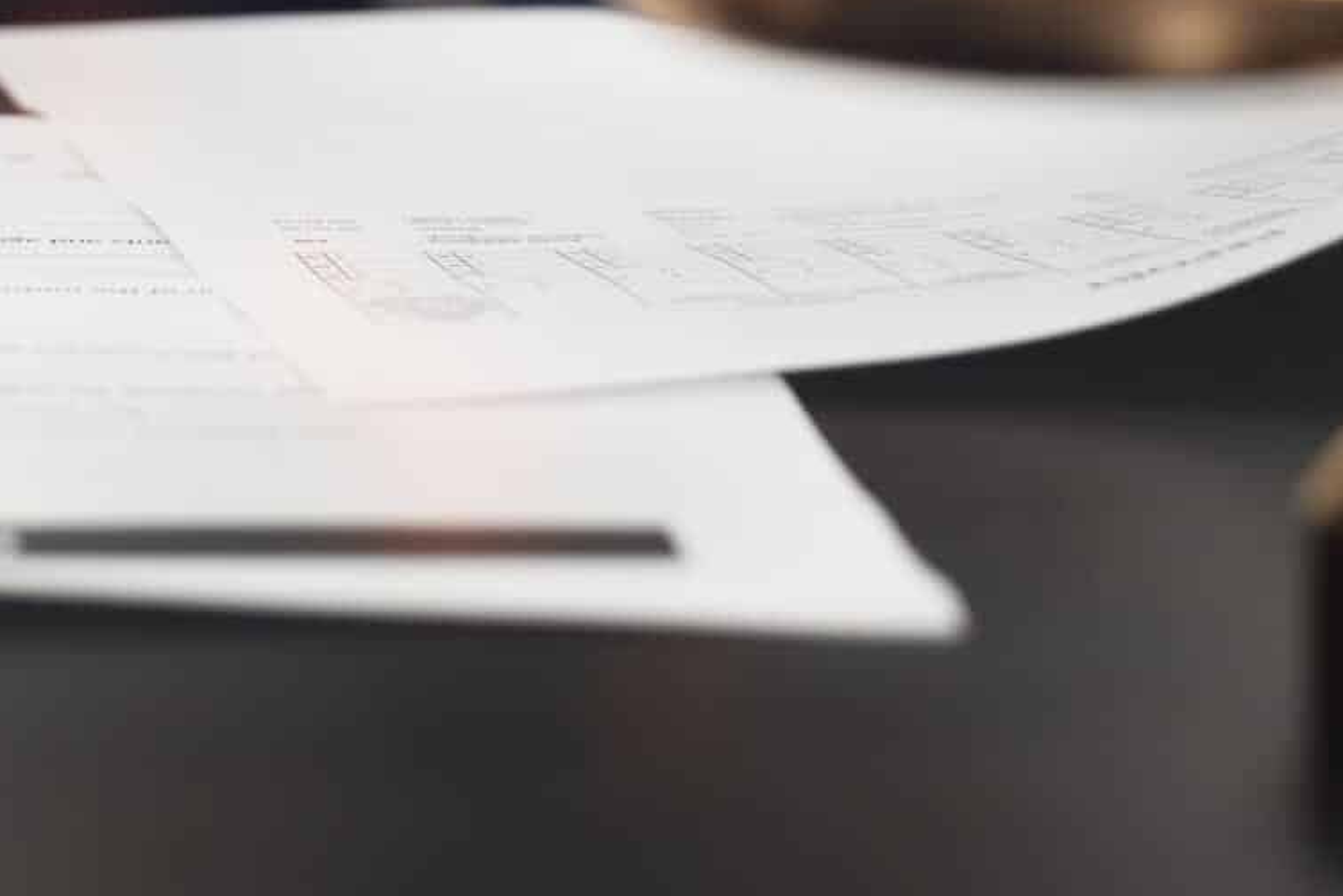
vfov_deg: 8.9
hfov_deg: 13.6
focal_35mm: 150
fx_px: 5597
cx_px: 299
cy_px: -464
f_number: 3.5
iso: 320
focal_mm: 44
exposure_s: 1/125
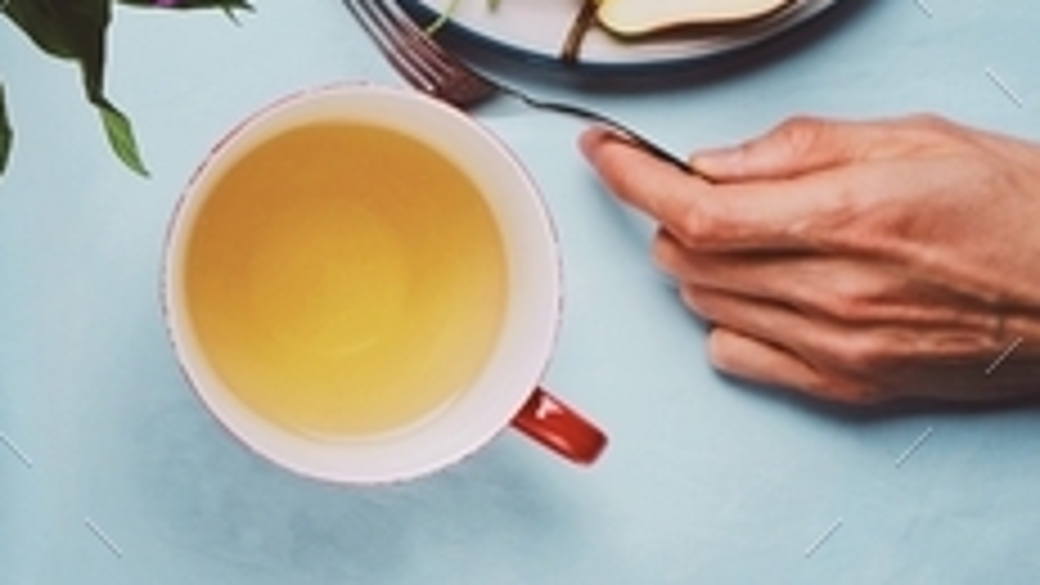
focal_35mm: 201
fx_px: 5544
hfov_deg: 10.5
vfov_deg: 6.0
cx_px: -234
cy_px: -245
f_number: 11
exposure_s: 1/100
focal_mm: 50
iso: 100
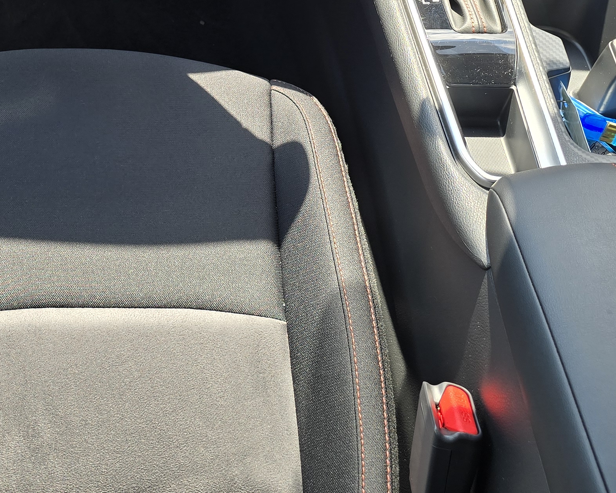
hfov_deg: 31.8
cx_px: 88
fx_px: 1039
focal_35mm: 57
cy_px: -61
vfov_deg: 24.7
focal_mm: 6.3
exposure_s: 1/180
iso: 25
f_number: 1.7
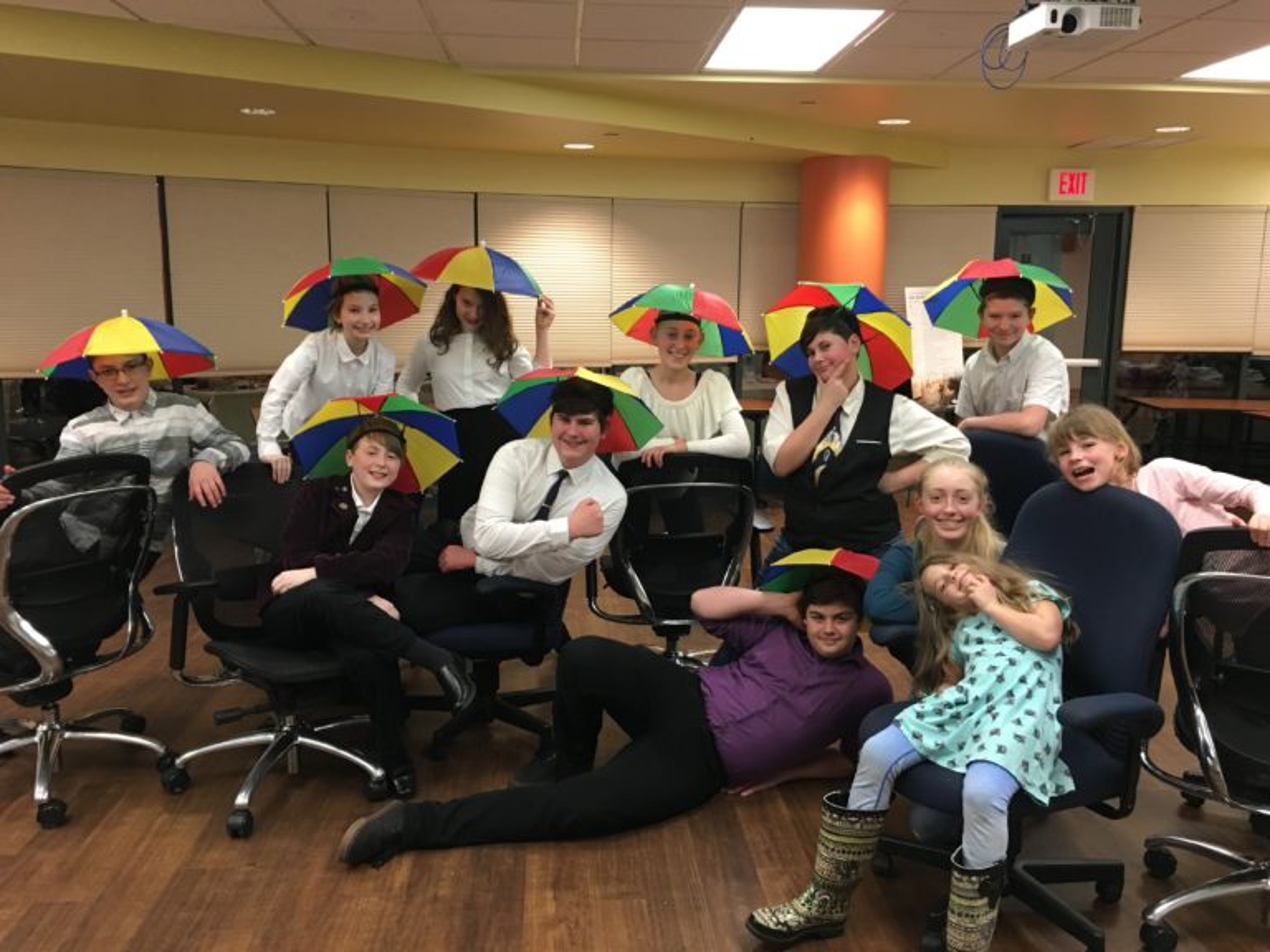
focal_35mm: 29
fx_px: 1064
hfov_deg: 61.7
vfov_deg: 48.2
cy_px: 476
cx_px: 635
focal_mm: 4.15
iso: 125
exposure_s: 1/30
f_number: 2.2
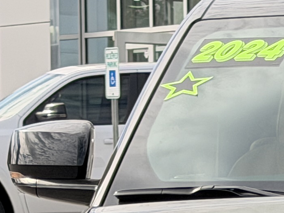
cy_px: 388
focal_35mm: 278
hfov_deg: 7.0
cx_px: 462
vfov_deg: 5.3
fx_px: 2281
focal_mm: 6.76
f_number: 1.78
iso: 64
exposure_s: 1/2577
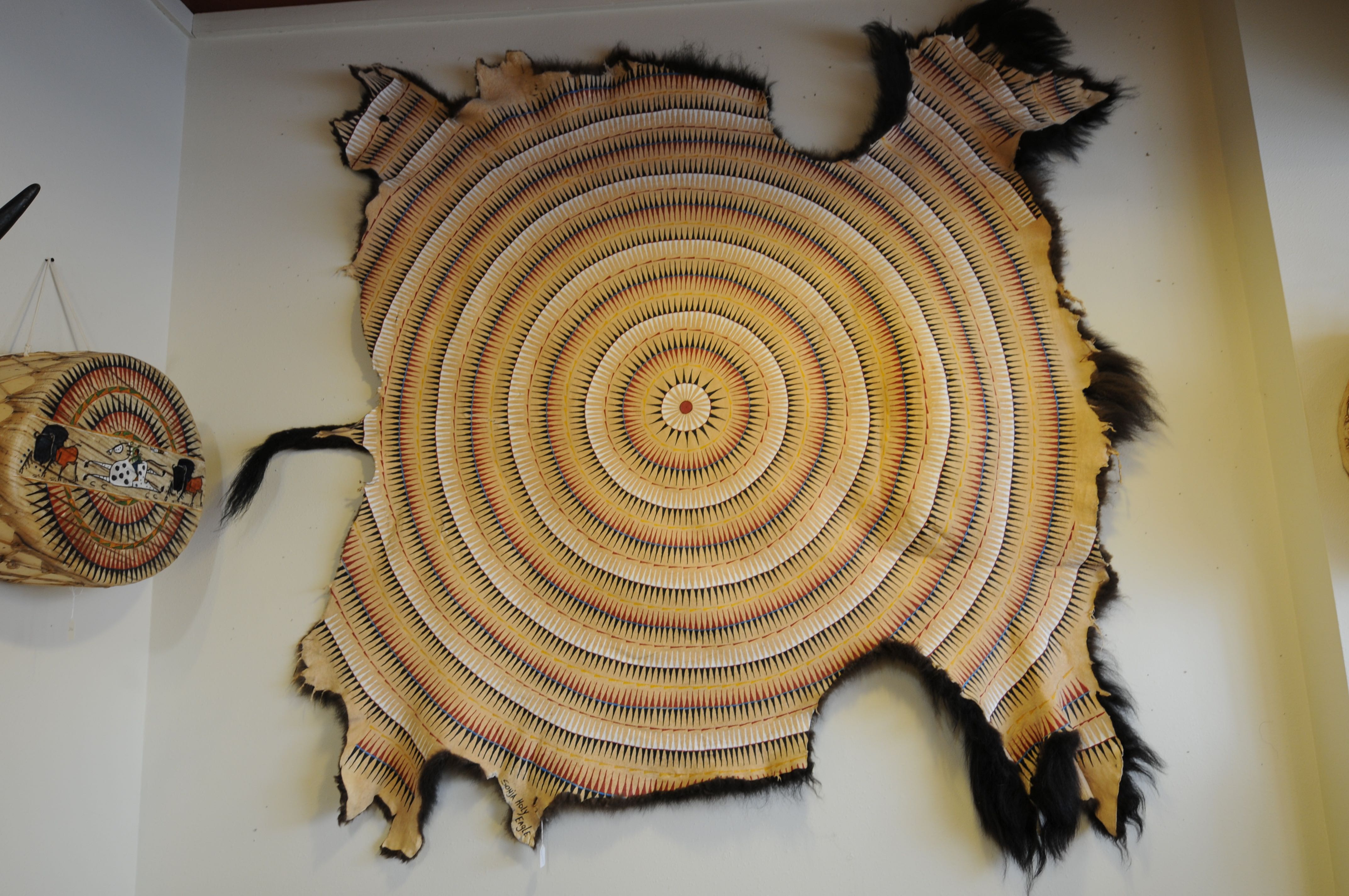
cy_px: 448
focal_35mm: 21
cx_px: 674
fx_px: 786
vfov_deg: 59.4
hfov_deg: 81.3
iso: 200
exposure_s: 1/40
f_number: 3.2
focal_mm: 14
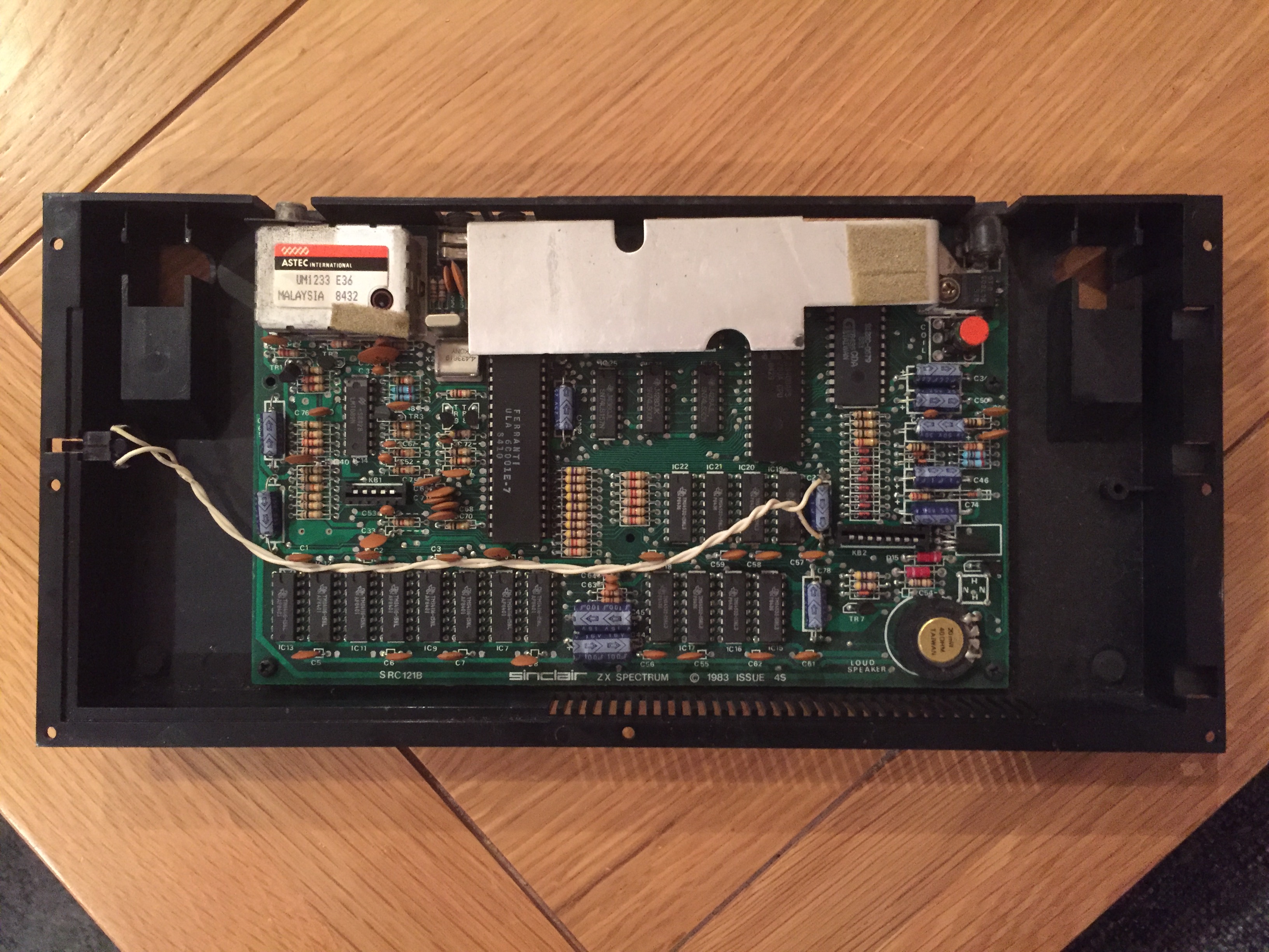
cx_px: 634
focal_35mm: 29
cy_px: 476
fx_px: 1063
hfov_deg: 61.7
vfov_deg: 48.2
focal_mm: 4.15
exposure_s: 1/17
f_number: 2.2
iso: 400
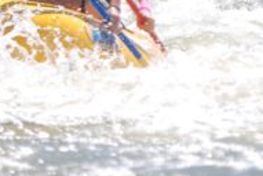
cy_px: -5
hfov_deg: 2.7
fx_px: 5524
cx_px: -30
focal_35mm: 755
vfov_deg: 1.8
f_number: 4
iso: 180
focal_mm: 200
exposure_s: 1/1000
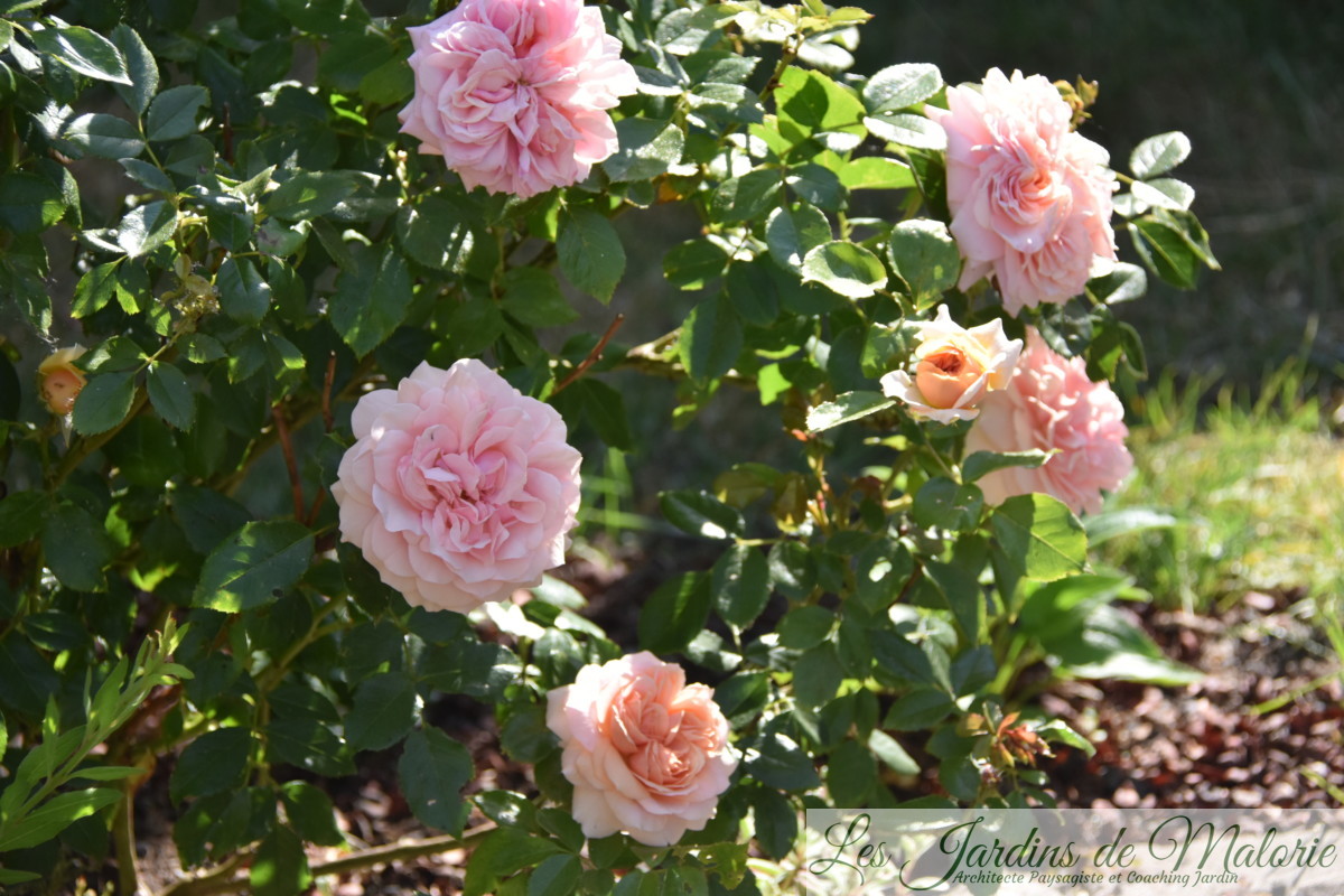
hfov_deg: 13.0
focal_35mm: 158
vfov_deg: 8.7
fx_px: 5880
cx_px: 672
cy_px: 448
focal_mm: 105
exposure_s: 1/1000
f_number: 5.6
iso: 560
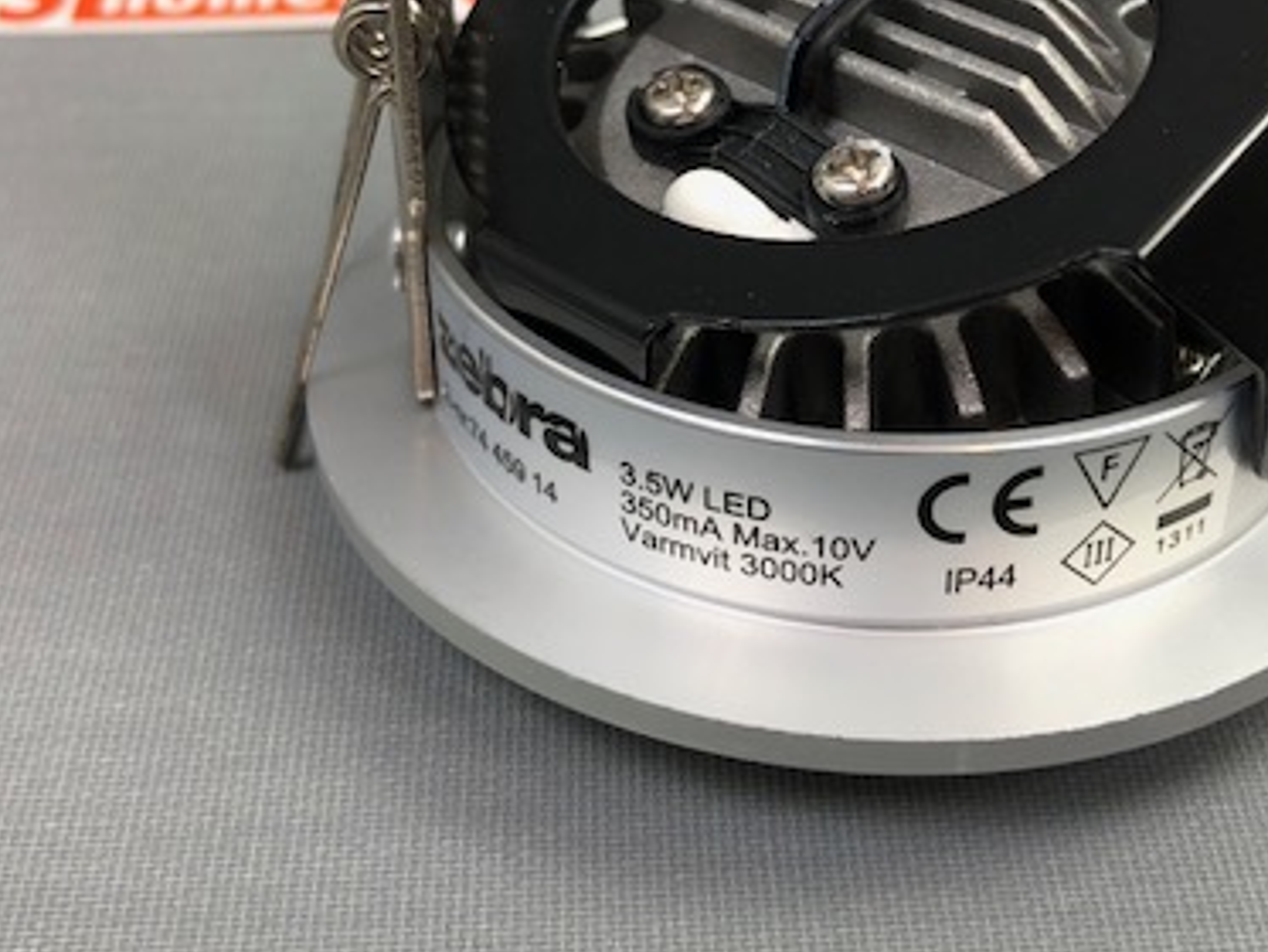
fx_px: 1759
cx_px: 775
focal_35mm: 48
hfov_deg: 39.4
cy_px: 313
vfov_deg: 30.1
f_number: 1.8
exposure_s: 1/50
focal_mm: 3.99
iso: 32
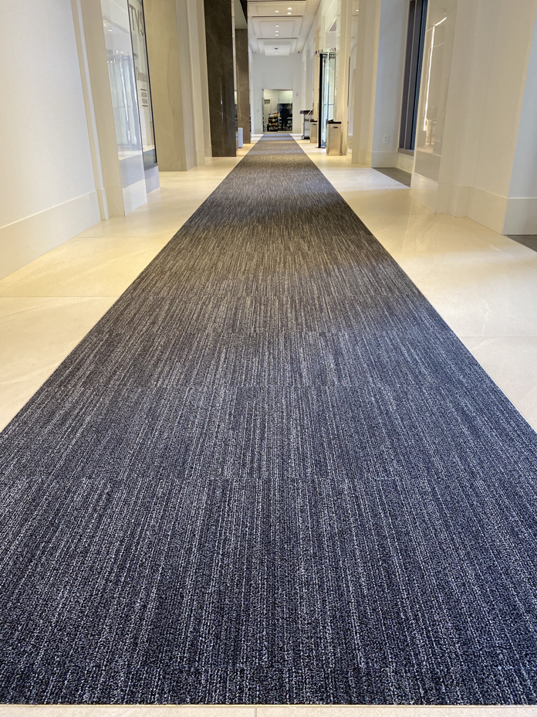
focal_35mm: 26
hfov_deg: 53.1
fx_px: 538
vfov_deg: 67.3
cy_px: 358
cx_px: 268
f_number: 1.8
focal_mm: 4.25
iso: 250
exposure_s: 1/60
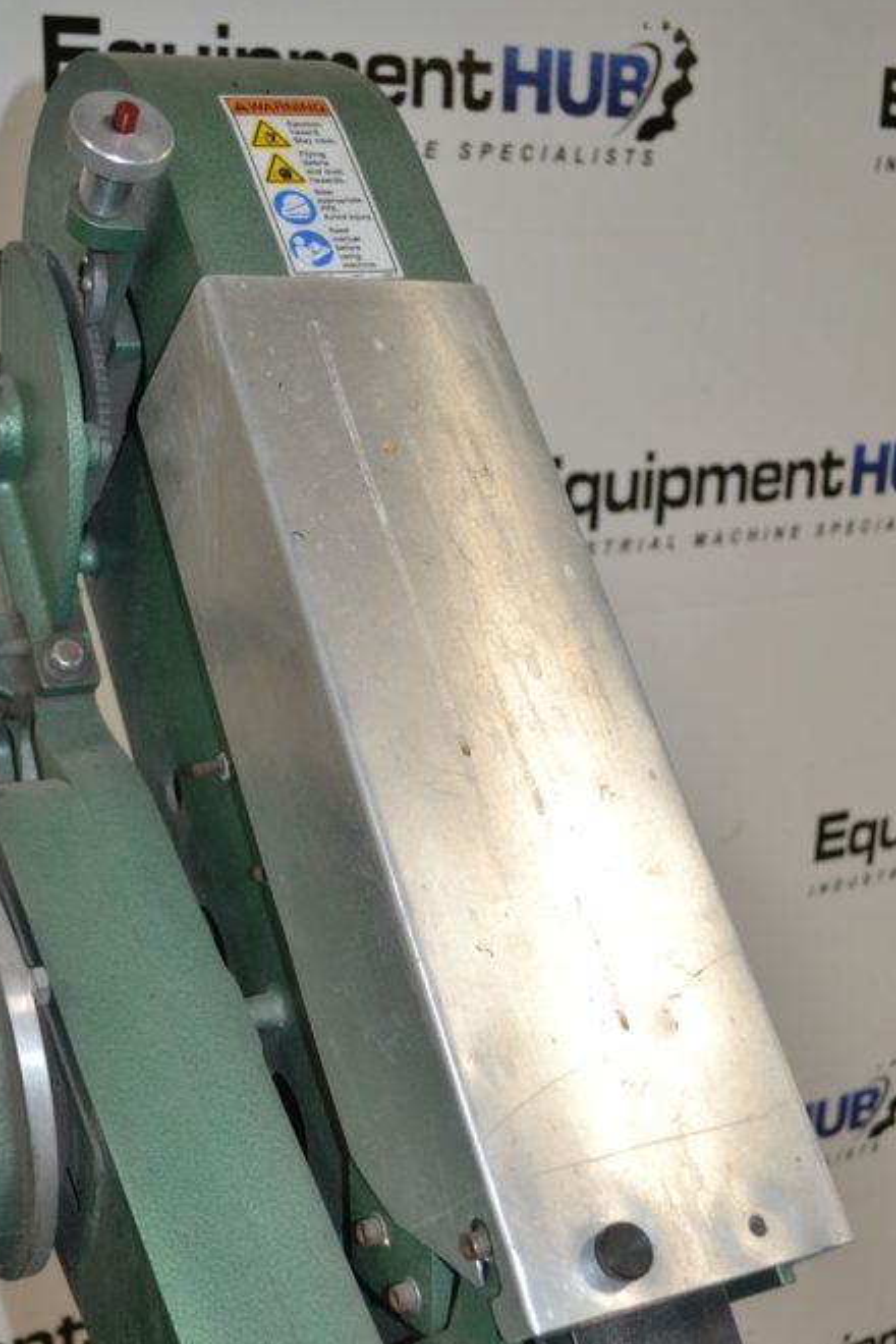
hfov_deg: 29.8
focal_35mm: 45
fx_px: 1680
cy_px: 827
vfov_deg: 43.3
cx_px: 350
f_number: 4
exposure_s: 1/80
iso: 400
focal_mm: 22
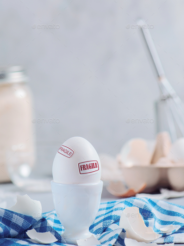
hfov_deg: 13.0
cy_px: 118
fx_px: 808
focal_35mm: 114
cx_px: 92
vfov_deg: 17.3
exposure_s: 1/125
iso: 100
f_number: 5.6
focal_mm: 105
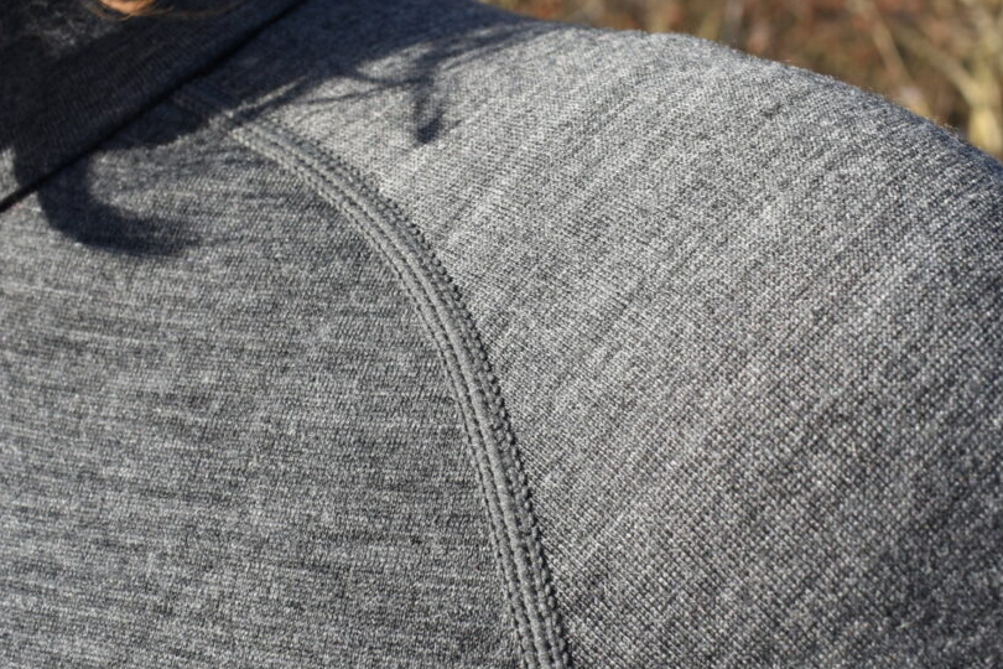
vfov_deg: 27.9
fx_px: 1337
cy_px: 432
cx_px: 524
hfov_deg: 41.1
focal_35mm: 48
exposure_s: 1/60
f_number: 8
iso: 100
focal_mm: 18
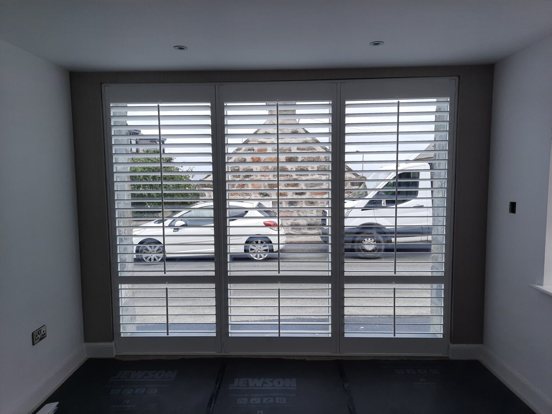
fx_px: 399
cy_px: 207
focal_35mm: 25
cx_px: 276
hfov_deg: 69.4
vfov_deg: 54.9
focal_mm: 4.6
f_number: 2
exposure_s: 1/462
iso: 32
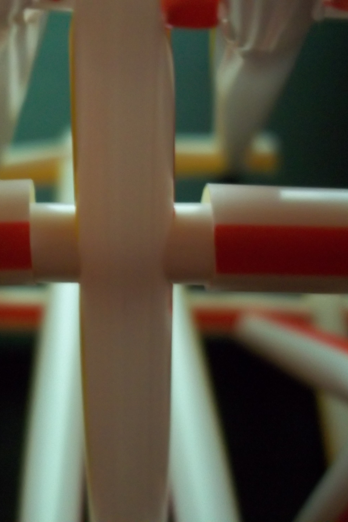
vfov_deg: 39.6
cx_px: 87
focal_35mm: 50
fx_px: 725
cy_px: 261
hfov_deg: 26.7
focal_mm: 6.5
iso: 320
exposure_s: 1/8
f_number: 3.1
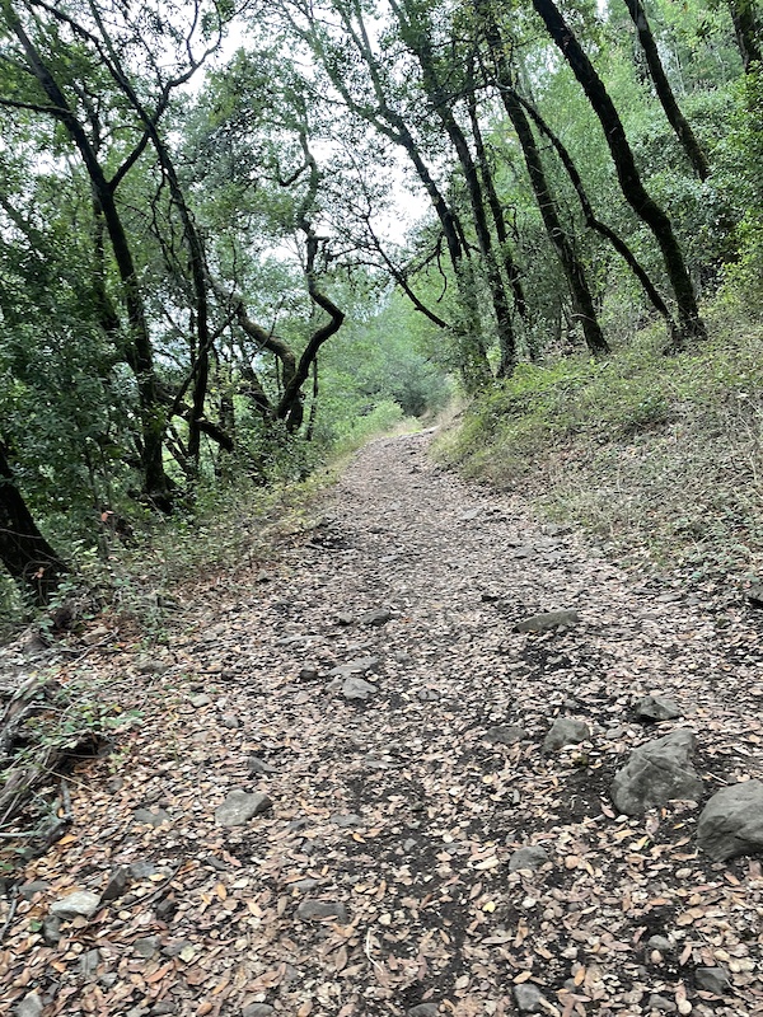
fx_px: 764
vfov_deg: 67.3
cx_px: 382
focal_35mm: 26
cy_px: 508
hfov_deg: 53.1
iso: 125
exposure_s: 1/63
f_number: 1.6
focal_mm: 4.2
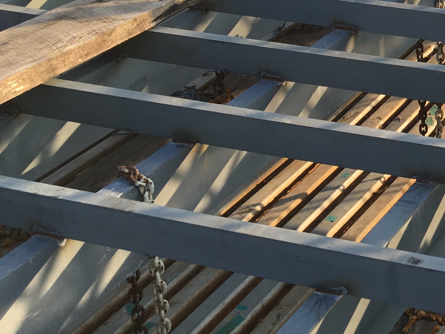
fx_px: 1067
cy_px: -29
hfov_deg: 21.0
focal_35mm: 83
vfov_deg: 17.2
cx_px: 610
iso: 25
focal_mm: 4.15
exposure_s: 1/373
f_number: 2.2
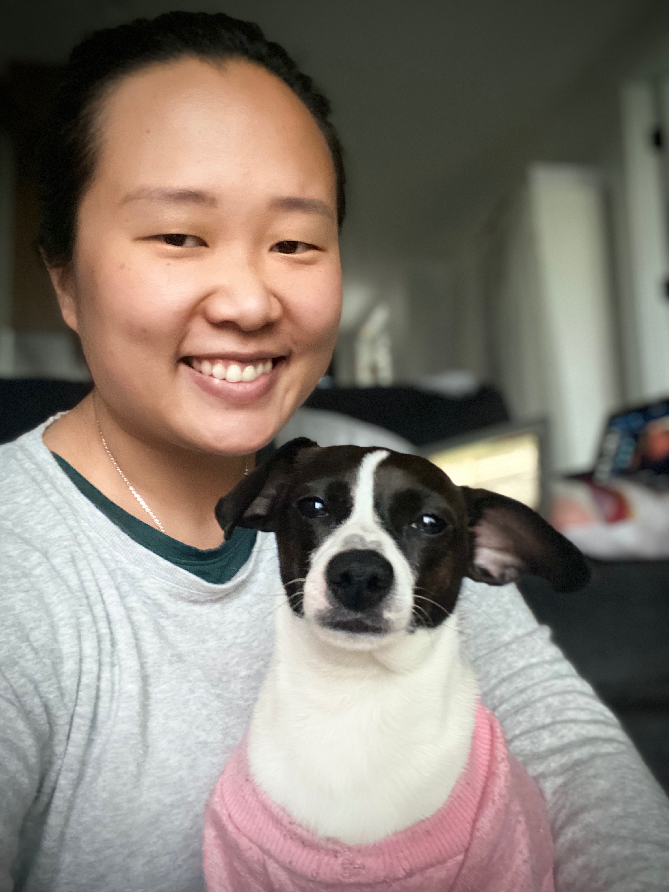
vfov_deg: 60.0
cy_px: 446
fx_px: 773
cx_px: 334
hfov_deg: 46.8
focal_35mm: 30
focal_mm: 2.71
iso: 800
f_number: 2.2
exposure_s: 1/23
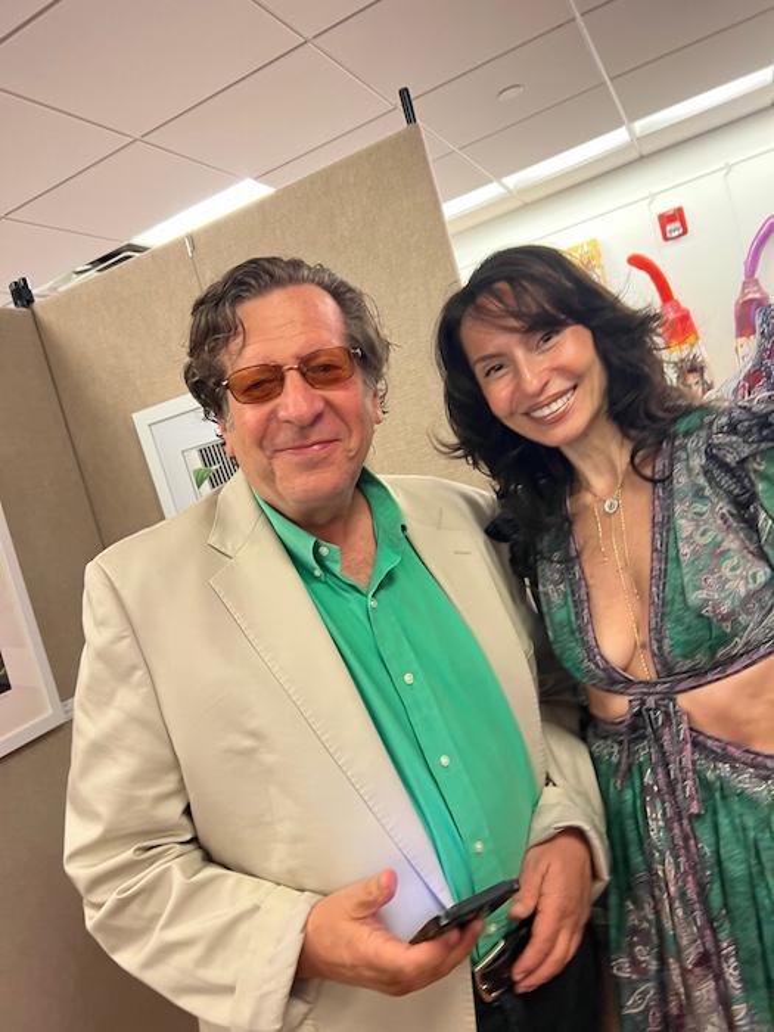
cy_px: 516
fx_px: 775
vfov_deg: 67.3
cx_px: 387
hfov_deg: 53.1
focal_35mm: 26
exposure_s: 1/49
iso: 125
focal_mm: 5.7
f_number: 1.5
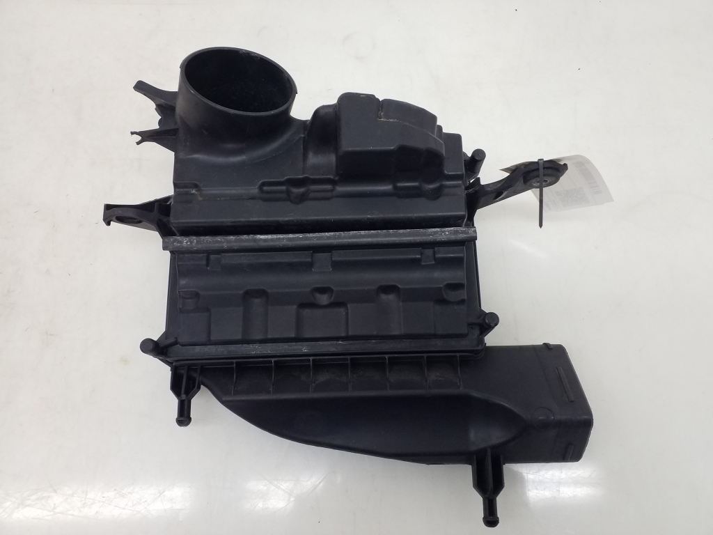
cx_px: 356
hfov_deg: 65.3
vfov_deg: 51.4
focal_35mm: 27
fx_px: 556
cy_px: 268
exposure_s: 1/50
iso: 125
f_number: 1.9
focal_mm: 3.6
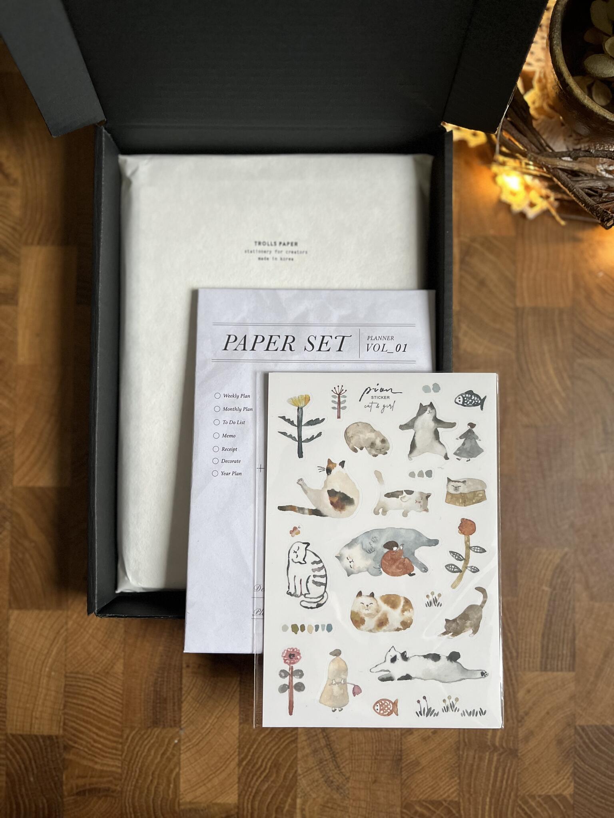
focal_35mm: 26
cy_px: 409
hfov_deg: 53.1
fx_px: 615
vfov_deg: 67.3
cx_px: 307
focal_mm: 5.1
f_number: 1.6
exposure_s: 1/60
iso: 320
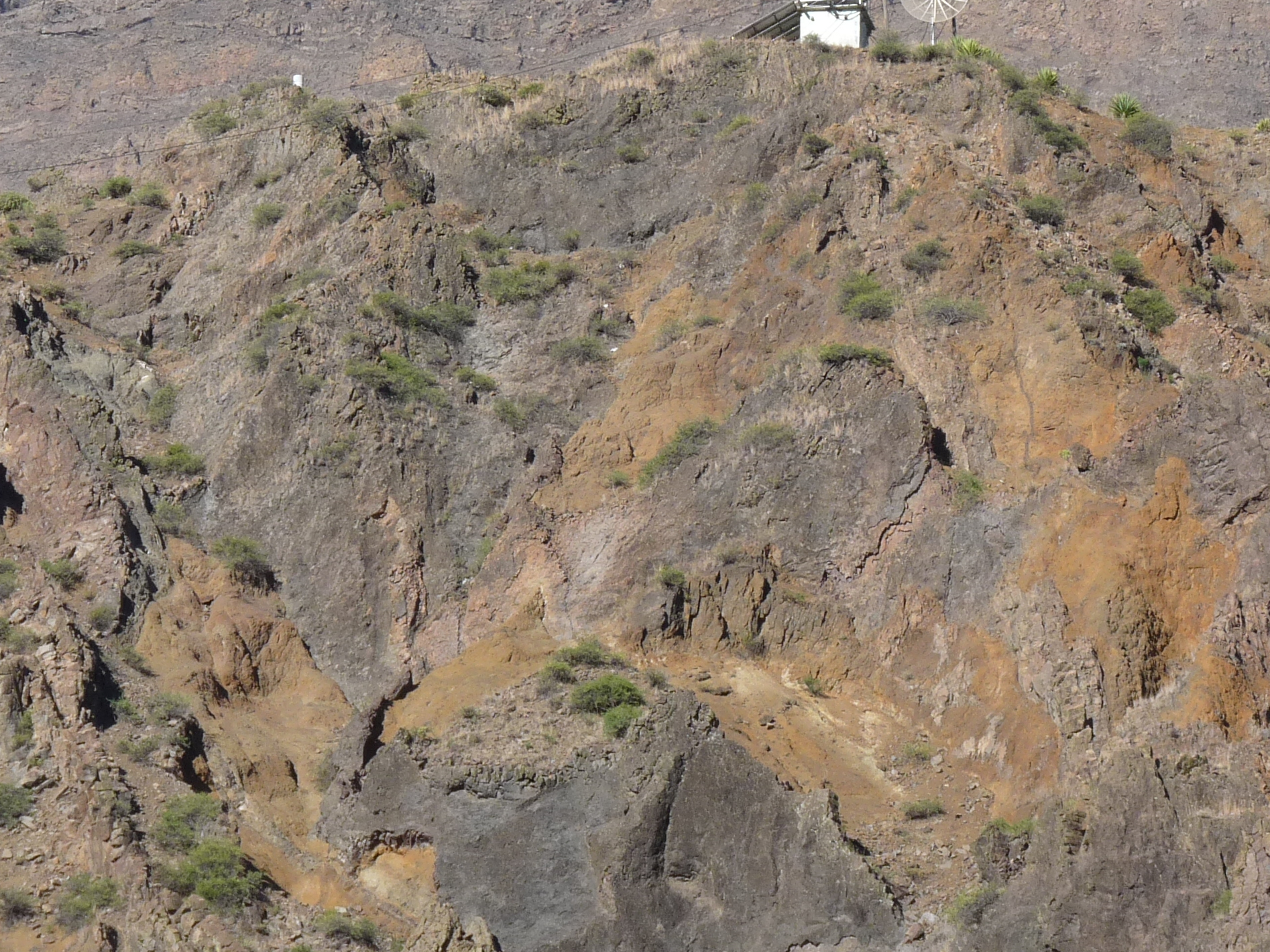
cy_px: 84
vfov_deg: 6.3
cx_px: 930
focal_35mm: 235
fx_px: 8621
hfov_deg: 8.4
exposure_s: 1/500
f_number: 5.6
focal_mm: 21.6
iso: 100
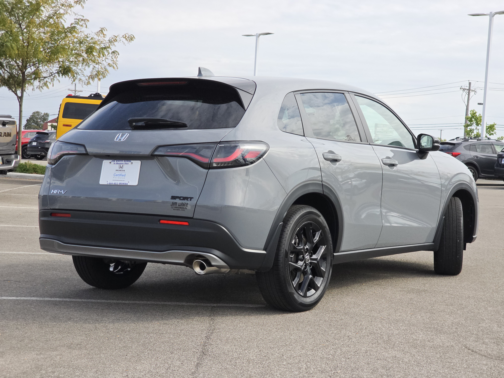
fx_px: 1005
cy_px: 189
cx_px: 252
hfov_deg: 28.2
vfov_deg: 21.3
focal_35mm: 69
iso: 50
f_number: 2.4
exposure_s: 1/1361
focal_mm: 7.9
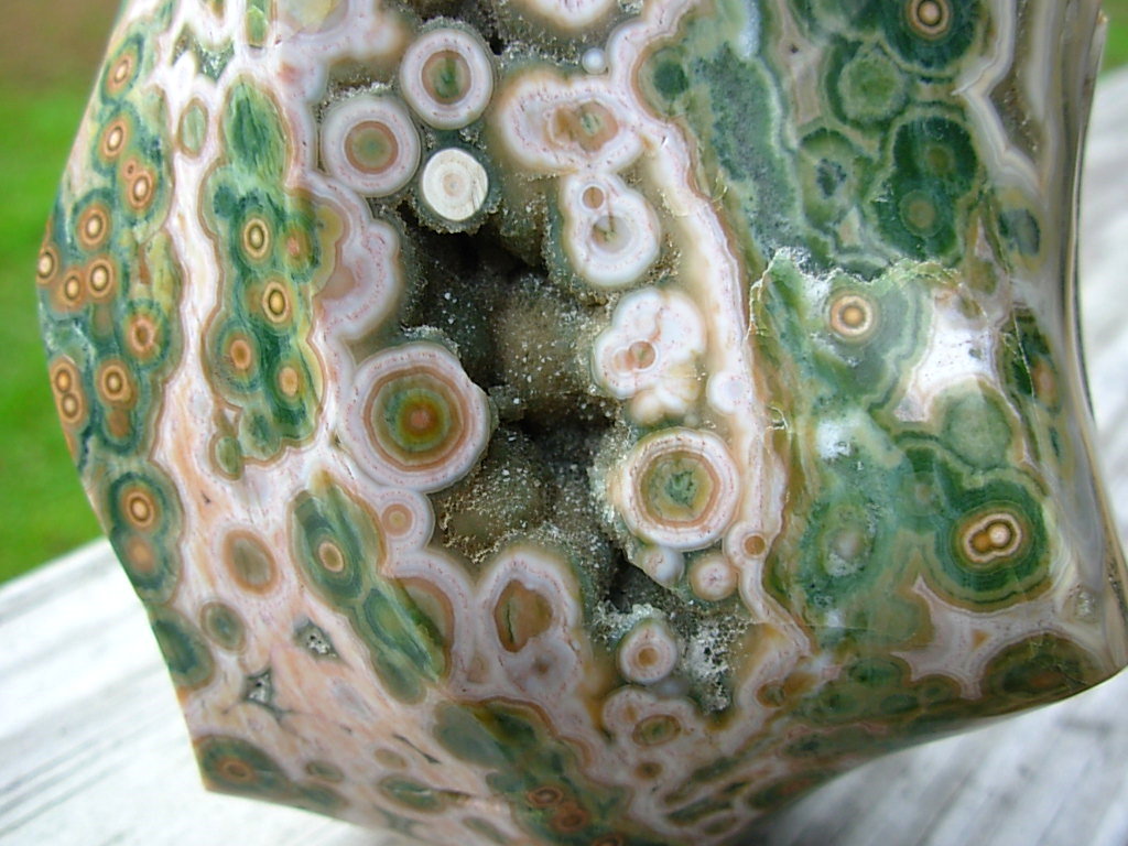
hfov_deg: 49.0
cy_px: 423
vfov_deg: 37.7
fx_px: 1238
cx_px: 564
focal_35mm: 38
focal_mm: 6.3
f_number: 2.9
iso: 50
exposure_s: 1/78.3
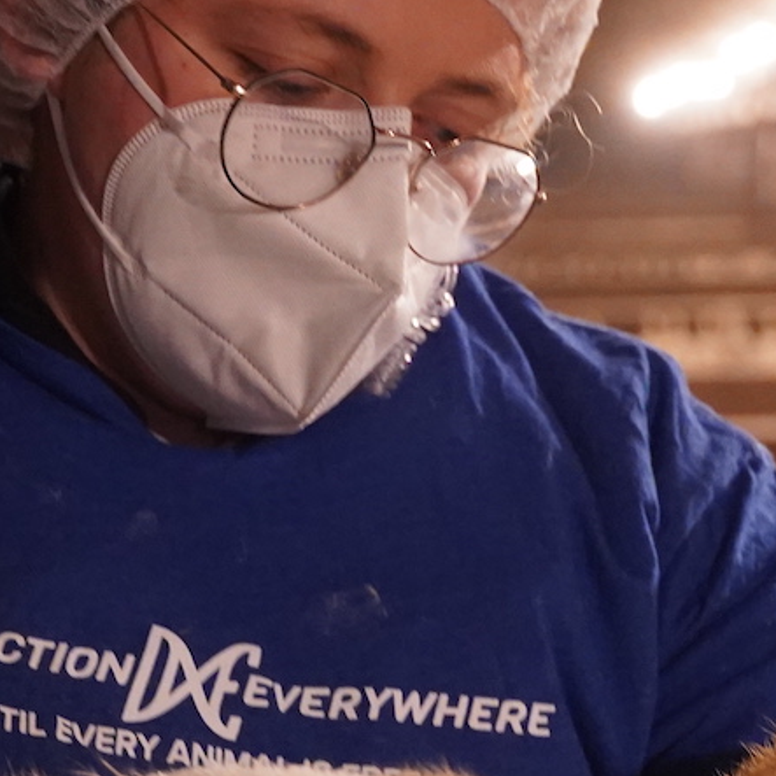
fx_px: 2917
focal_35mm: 115
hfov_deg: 15.2
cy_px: 481
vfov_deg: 15.1
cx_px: 347
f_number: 3.2
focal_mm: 30
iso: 6400
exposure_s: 1/50
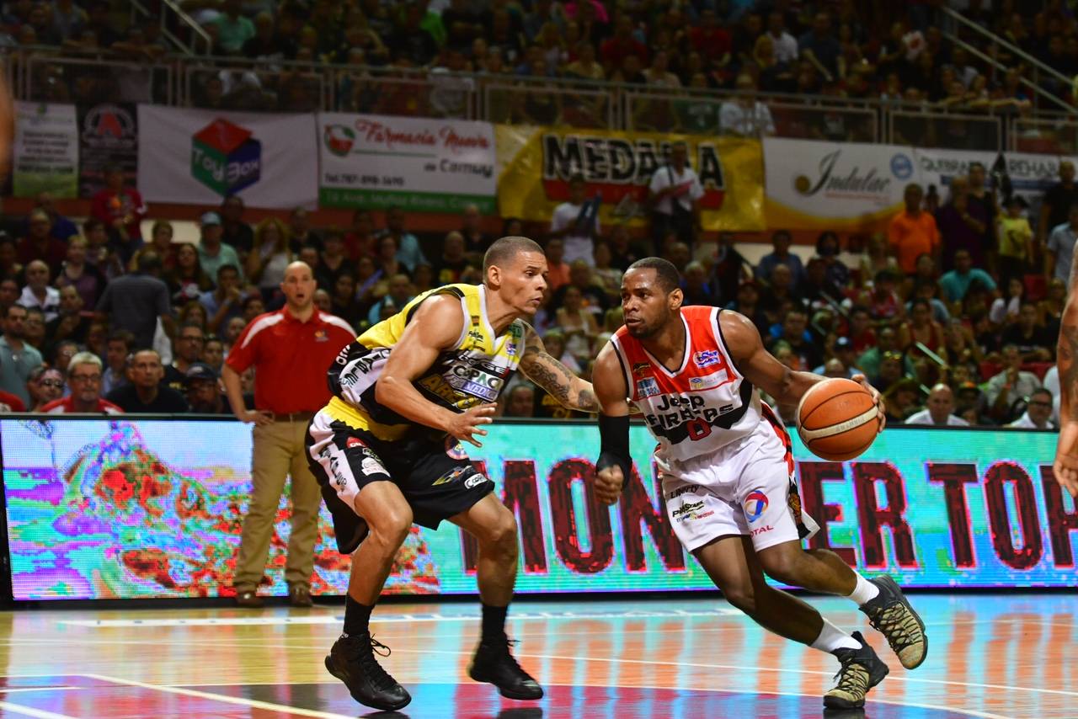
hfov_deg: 19.5
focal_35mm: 105
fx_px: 3145
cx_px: 539
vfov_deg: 13.0
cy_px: 360
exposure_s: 1/500
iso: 1600
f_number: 2.8
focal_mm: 70
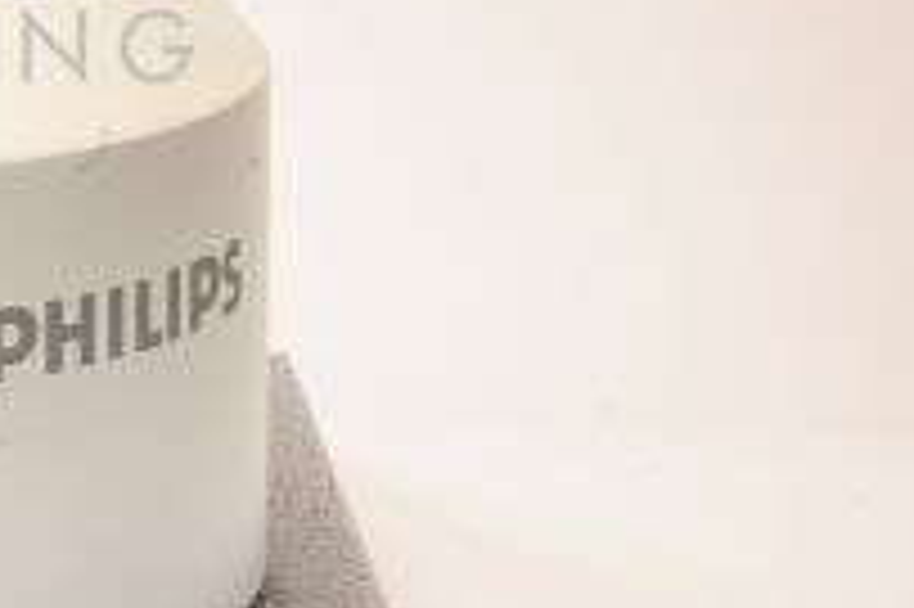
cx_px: -257
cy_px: -25
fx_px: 3754
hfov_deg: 13.4
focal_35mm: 148
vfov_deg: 9.2
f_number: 16
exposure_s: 1/160
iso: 320
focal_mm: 50
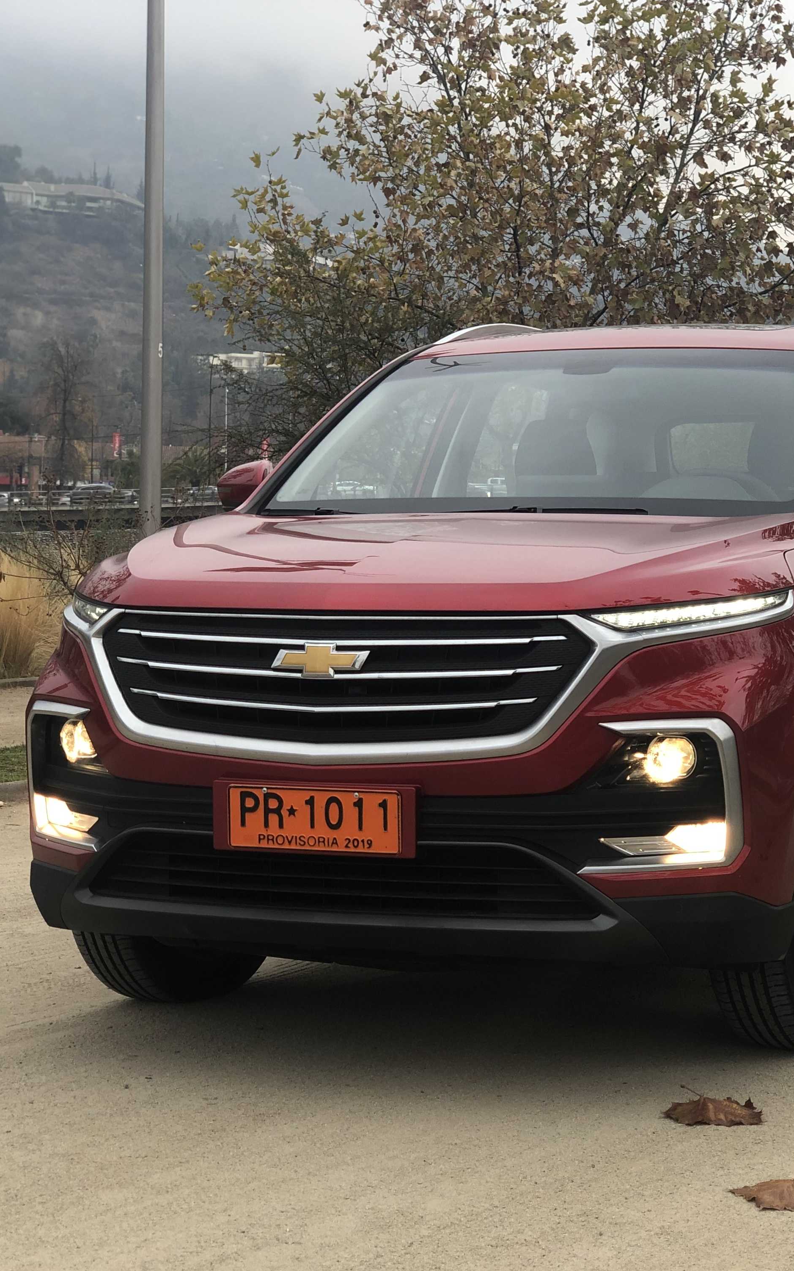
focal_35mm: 74
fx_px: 2562
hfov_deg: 17.5
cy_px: 639
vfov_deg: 27.8
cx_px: 588
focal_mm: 6
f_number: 2.4
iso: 16
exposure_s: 1/60
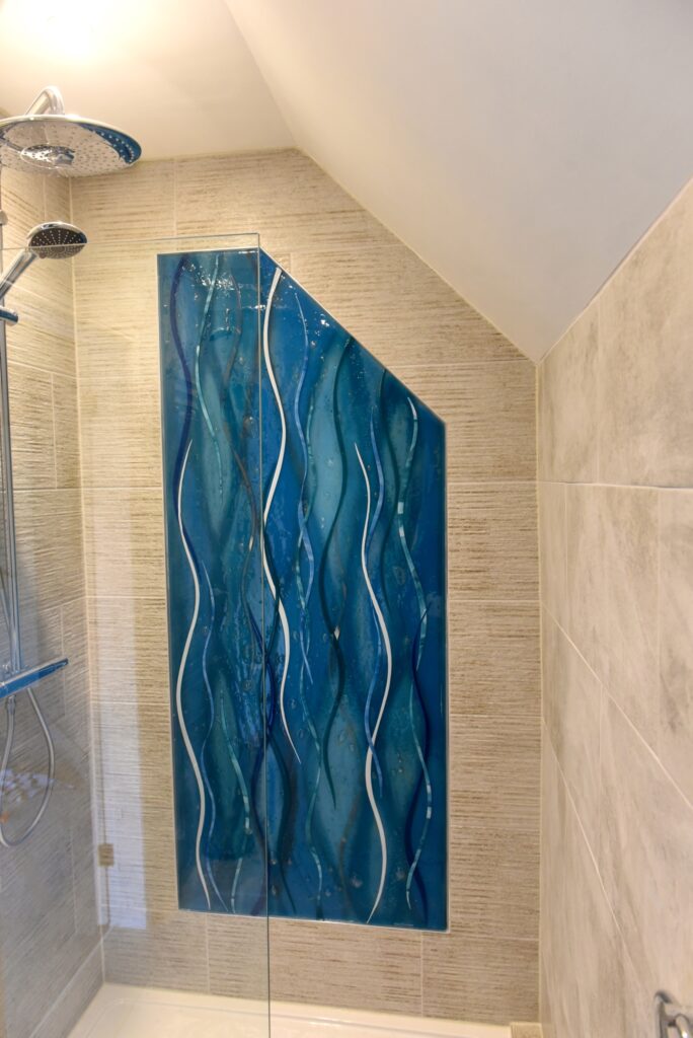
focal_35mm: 24
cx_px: 346
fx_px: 692
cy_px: 519
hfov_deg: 53.2
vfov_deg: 73.7
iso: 2200
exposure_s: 1/25
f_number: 5.6
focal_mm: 24
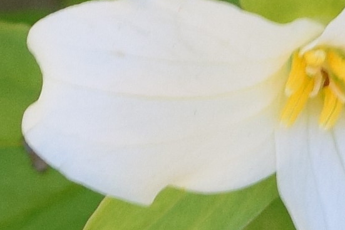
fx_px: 5147
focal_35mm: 537
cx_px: 679
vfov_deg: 2.6
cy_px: -149
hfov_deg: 3.8
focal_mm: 55
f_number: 8
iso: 400
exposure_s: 1/60
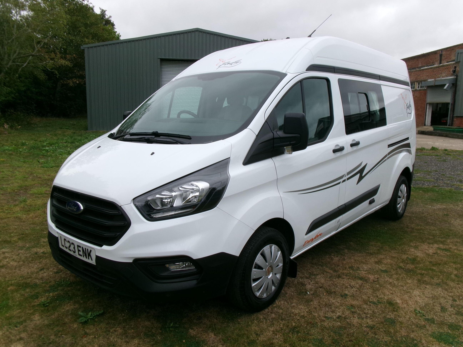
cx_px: 232
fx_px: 375
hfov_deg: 63.4
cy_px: 174
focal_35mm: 28
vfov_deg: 49.7
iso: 100
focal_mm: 5.1
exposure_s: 1/50
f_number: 10.8
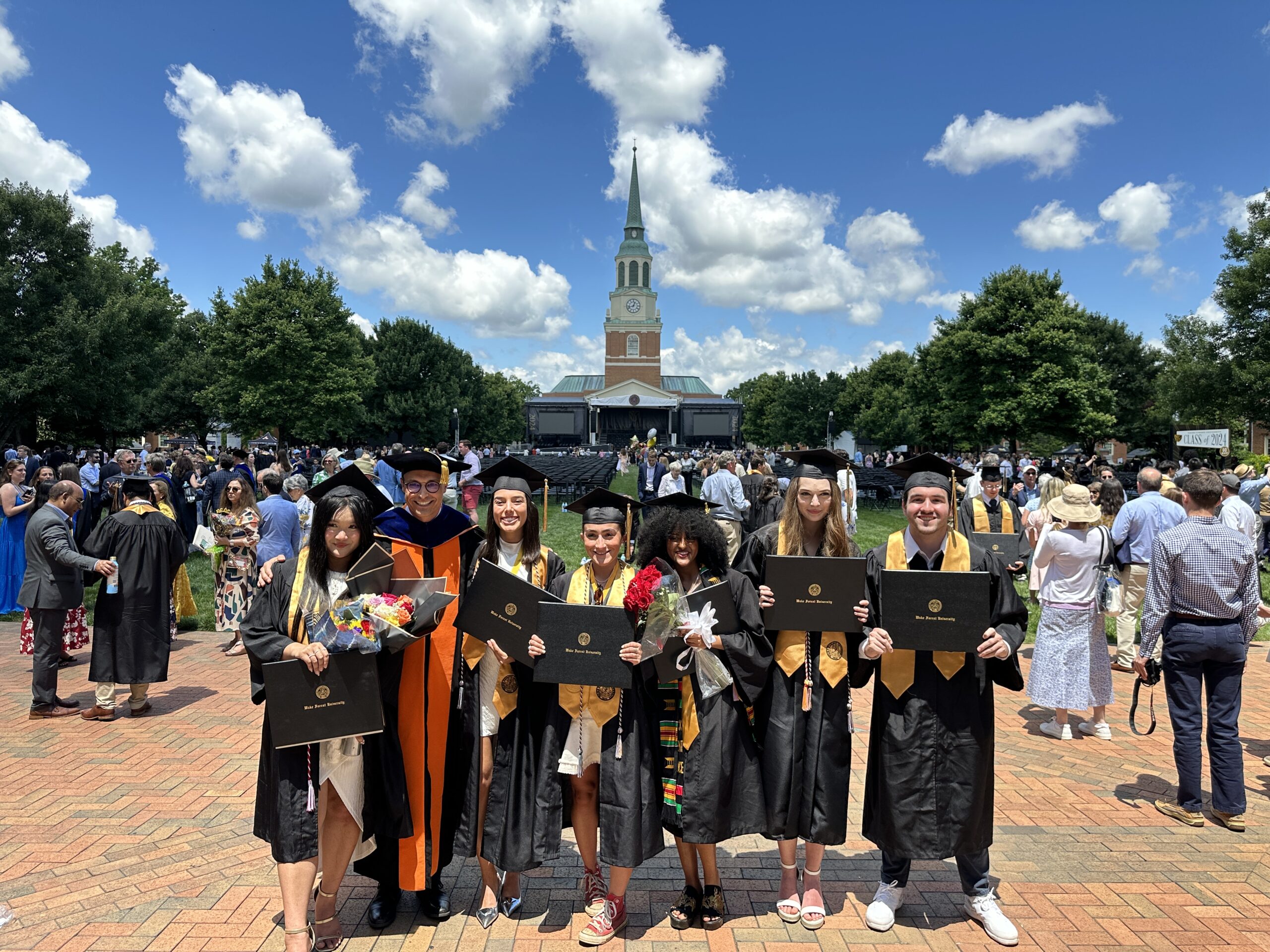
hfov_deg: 71.6
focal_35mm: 24
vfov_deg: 56.8
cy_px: 476
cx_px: 635
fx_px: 881
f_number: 1.78
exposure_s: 1/2252
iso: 80
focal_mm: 6.86
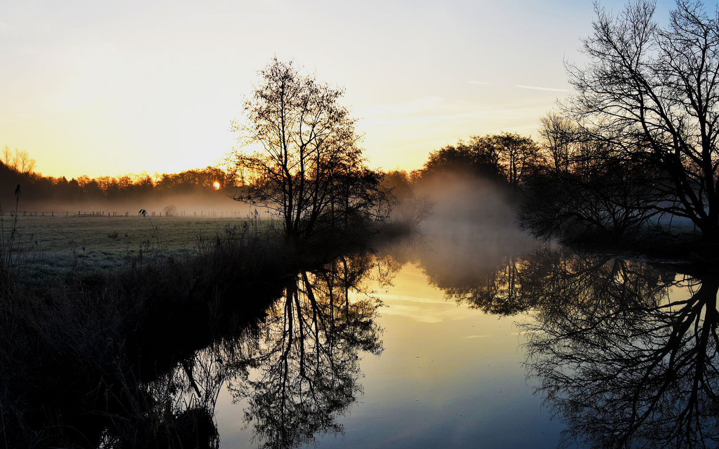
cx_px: 338
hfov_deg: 52.7
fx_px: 725
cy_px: 247
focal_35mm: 37
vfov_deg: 34.4
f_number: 4
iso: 200
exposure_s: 1/320
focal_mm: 18
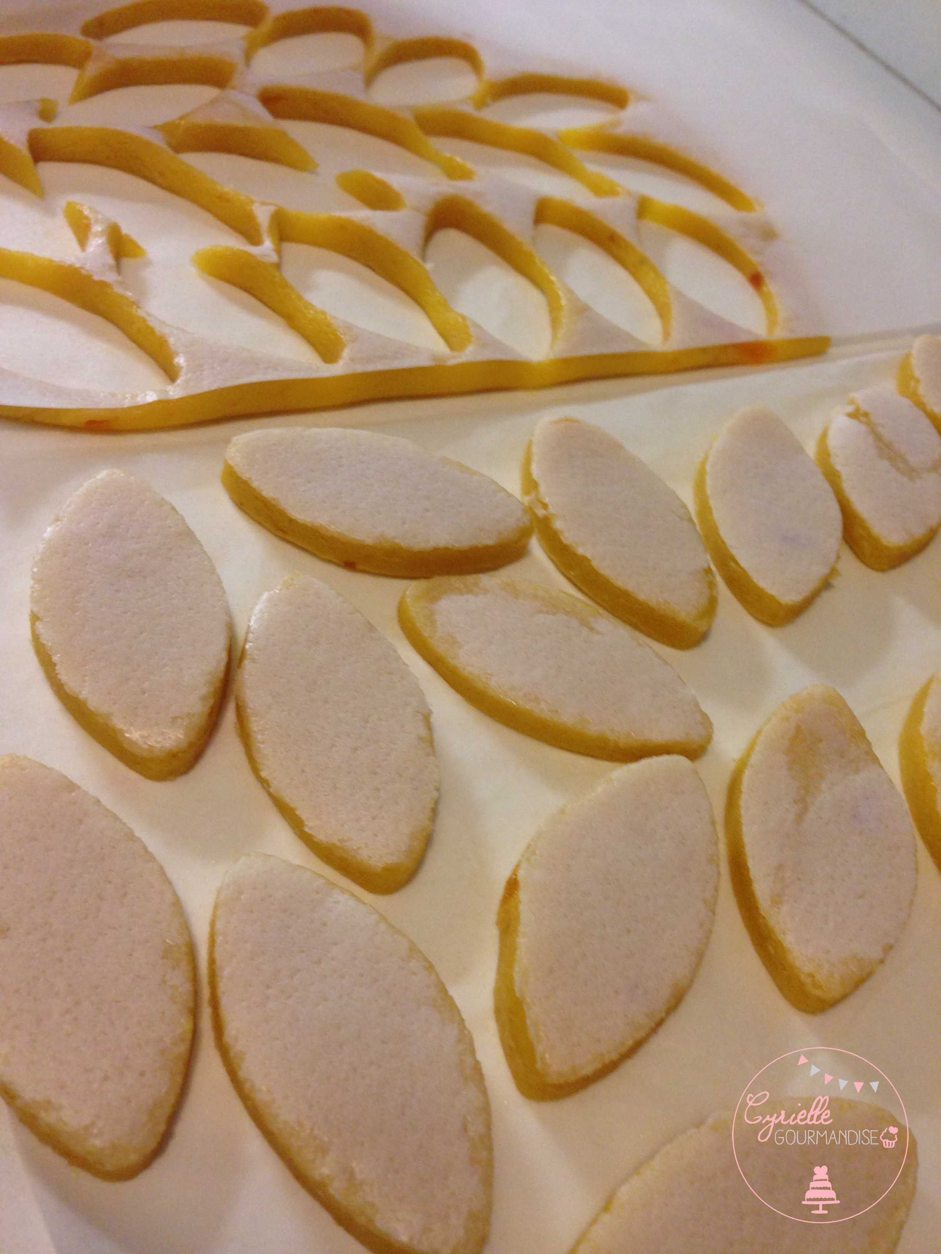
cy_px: 627
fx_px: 1196
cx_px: 470
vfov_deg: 55.4
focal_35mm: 33
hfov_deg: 42.9
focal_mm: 4.12
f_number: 2.4
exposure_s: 1/20
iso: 125
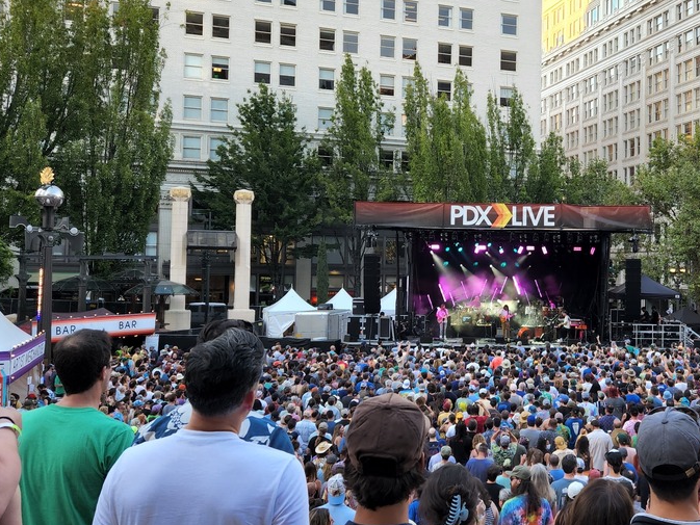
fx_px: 829
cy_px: 250
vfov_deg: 35.1
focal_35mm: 41
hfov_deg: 44.6
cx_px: 504
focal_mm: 5.4
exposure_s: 1/180
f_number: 1.8
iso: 40
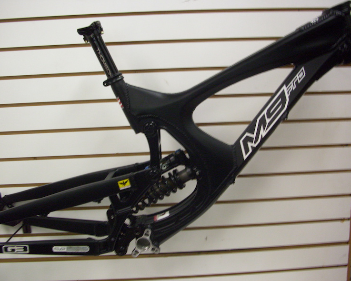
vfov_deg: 41.2
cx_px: 178
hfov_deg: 50.3
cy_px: 142
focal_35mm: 36
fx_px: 374
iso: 160
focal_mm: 5.7
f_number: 2.9
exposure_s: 1/20
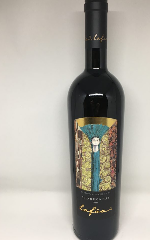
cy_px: 119
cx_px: 90
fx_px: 216
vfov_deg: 58.1
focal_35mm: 33
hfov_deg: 38.2
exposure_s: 1/33
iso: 25
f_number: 2.2
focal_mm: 4.15
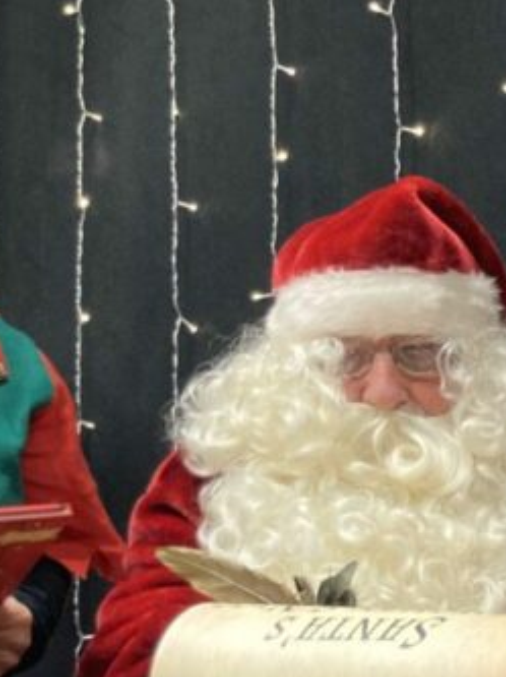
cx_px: 311
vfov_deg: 20.2
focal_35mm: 97
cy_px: 386
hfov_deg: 15.2
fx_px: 1894
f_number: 1.8
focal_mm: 3.99
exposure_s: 1/33
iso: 320
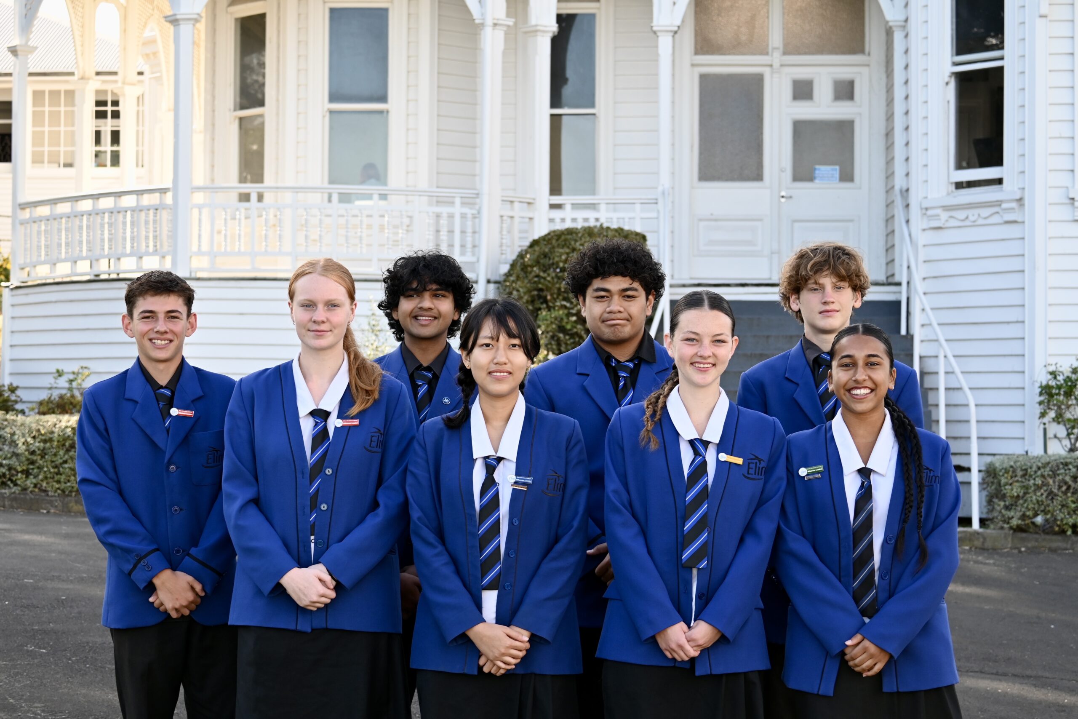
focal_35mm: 75
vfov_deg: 18.2
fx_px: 2246
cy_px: 360
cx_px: 539
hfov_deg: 27.0
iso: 220
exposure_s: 1/250
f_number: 4.5
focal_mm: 50
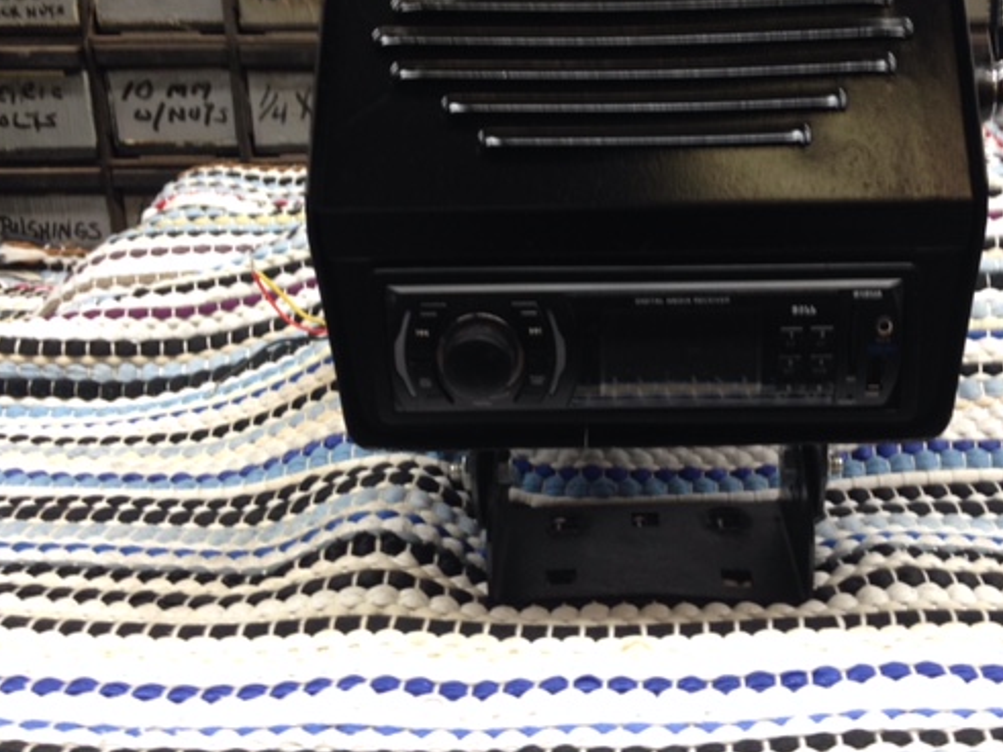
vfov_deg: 33.4
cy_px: 266
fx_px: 1246
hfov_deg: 43.5
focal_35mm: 43
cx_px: 623
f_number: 2.4
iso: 100
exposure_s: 1/20
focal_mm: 4.12
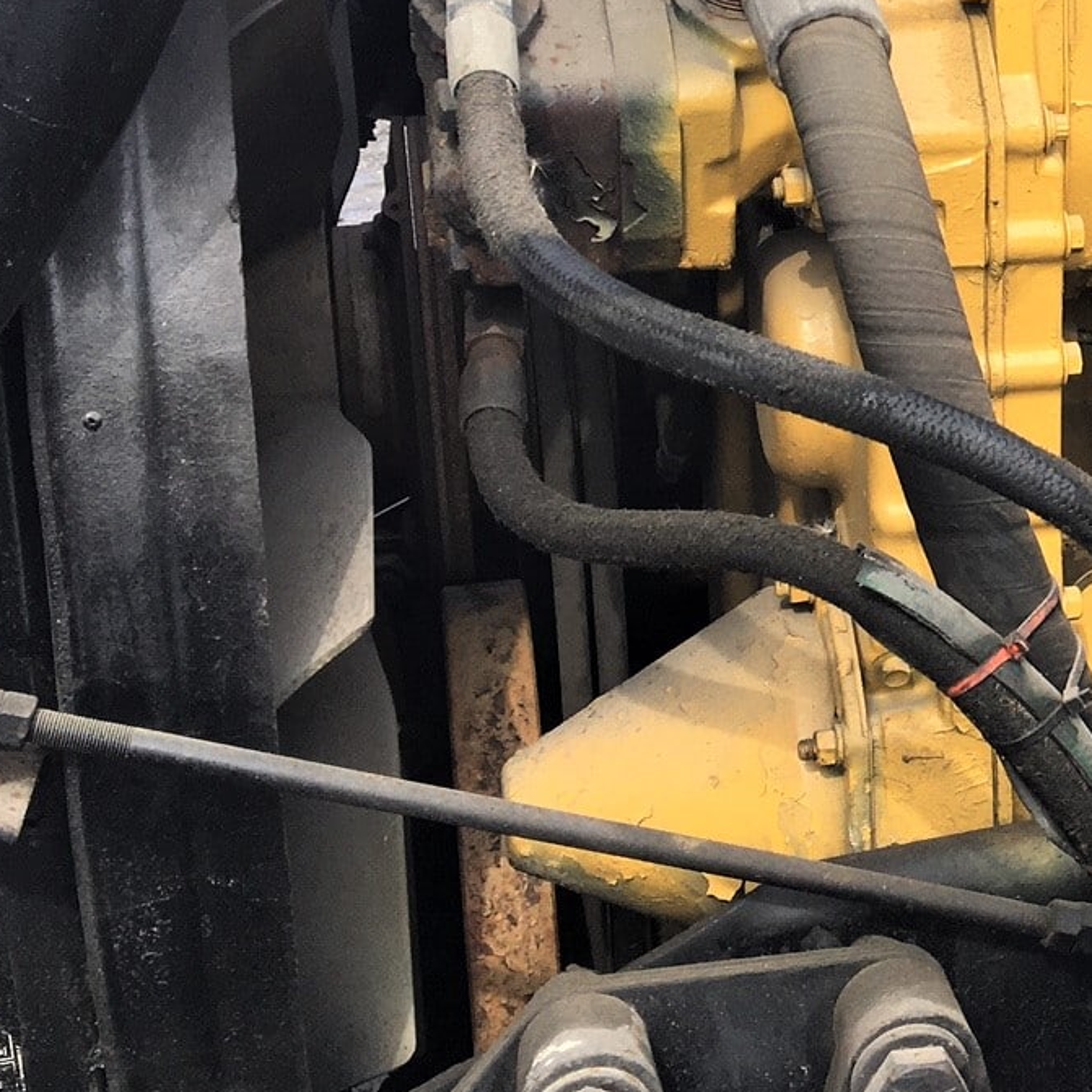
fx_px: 2748
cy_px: 329
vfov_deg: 22.3
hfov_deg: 19.9
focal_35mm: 77
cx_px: 1566
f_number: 2.2
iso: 25
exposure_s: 1/320
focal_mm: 4.15
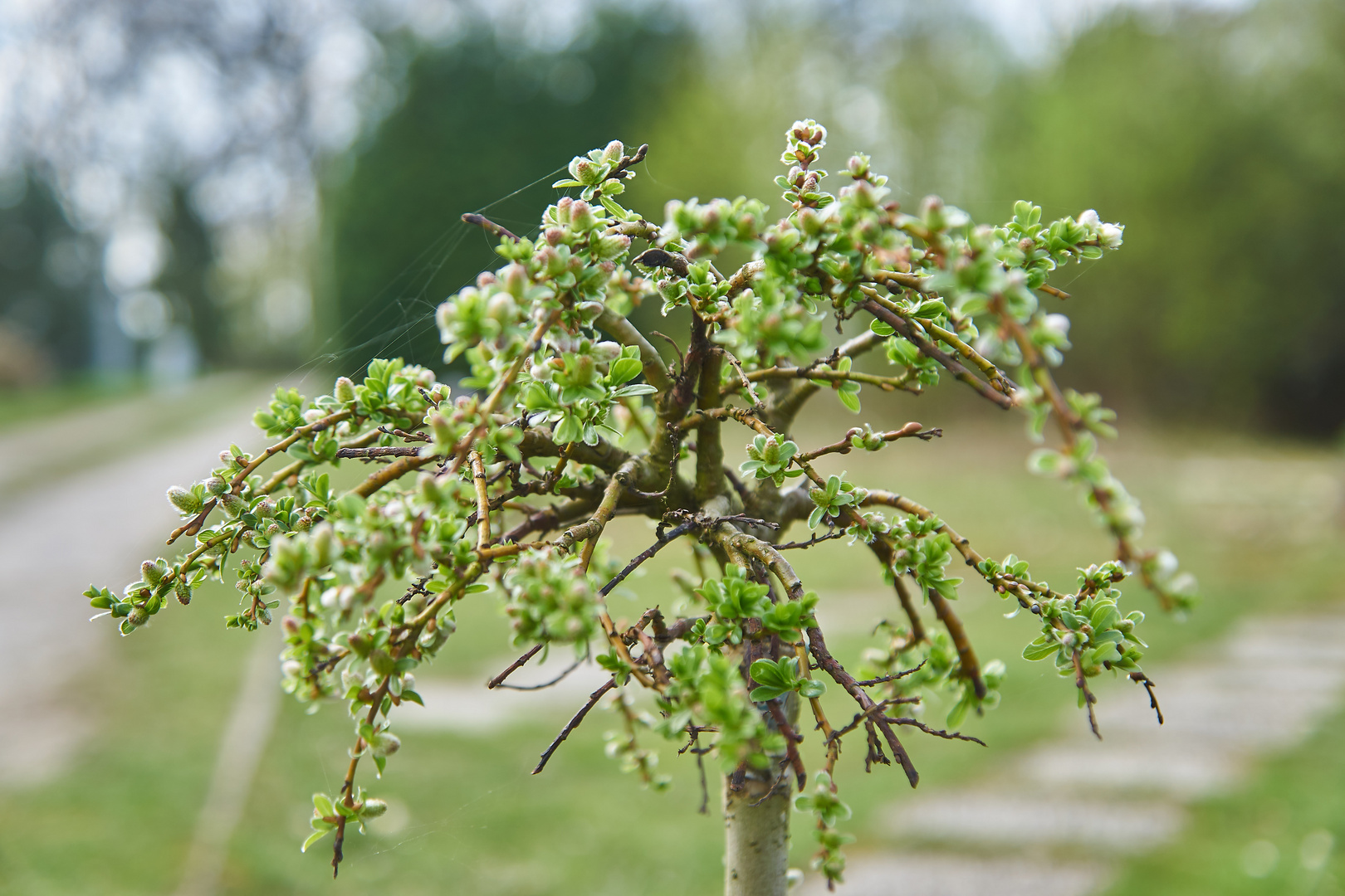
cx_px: 672
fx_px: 1961
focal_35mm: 52
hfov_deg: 37.9
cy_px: 448
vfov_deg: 25.8
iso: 100
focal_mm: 35
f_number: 2.8
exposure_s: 1/250
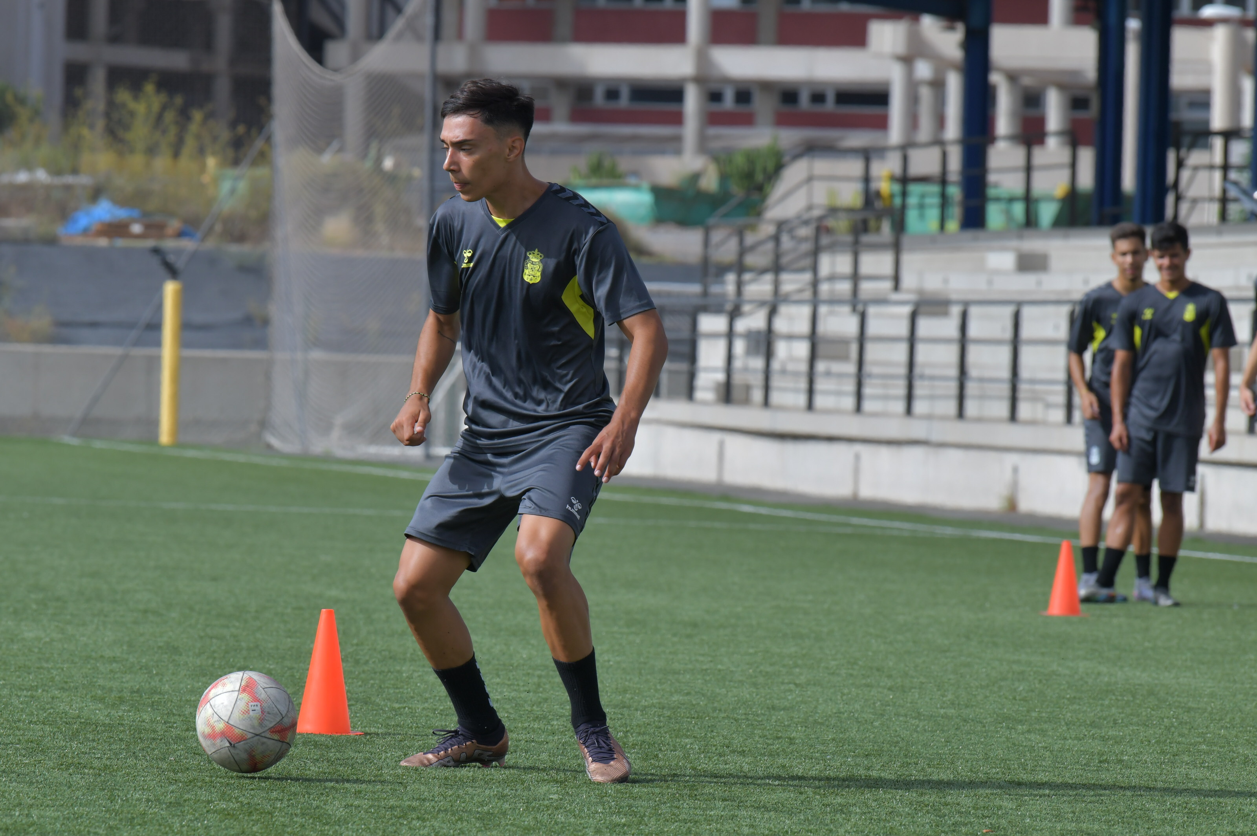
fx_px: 6977
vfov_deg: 6.9
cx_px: 628
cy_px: 418
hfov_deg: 10.3
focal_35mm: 200
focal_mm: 200
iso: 250
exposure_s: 1/1250
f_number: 8
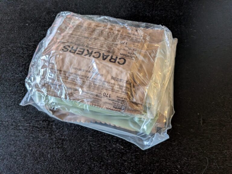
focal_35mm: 24
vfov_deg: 56.8
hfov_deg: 71.6
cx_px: 116
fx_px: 161
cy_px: 87
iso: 493
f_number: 1.7
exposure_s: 1/23.8
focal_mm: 4.53
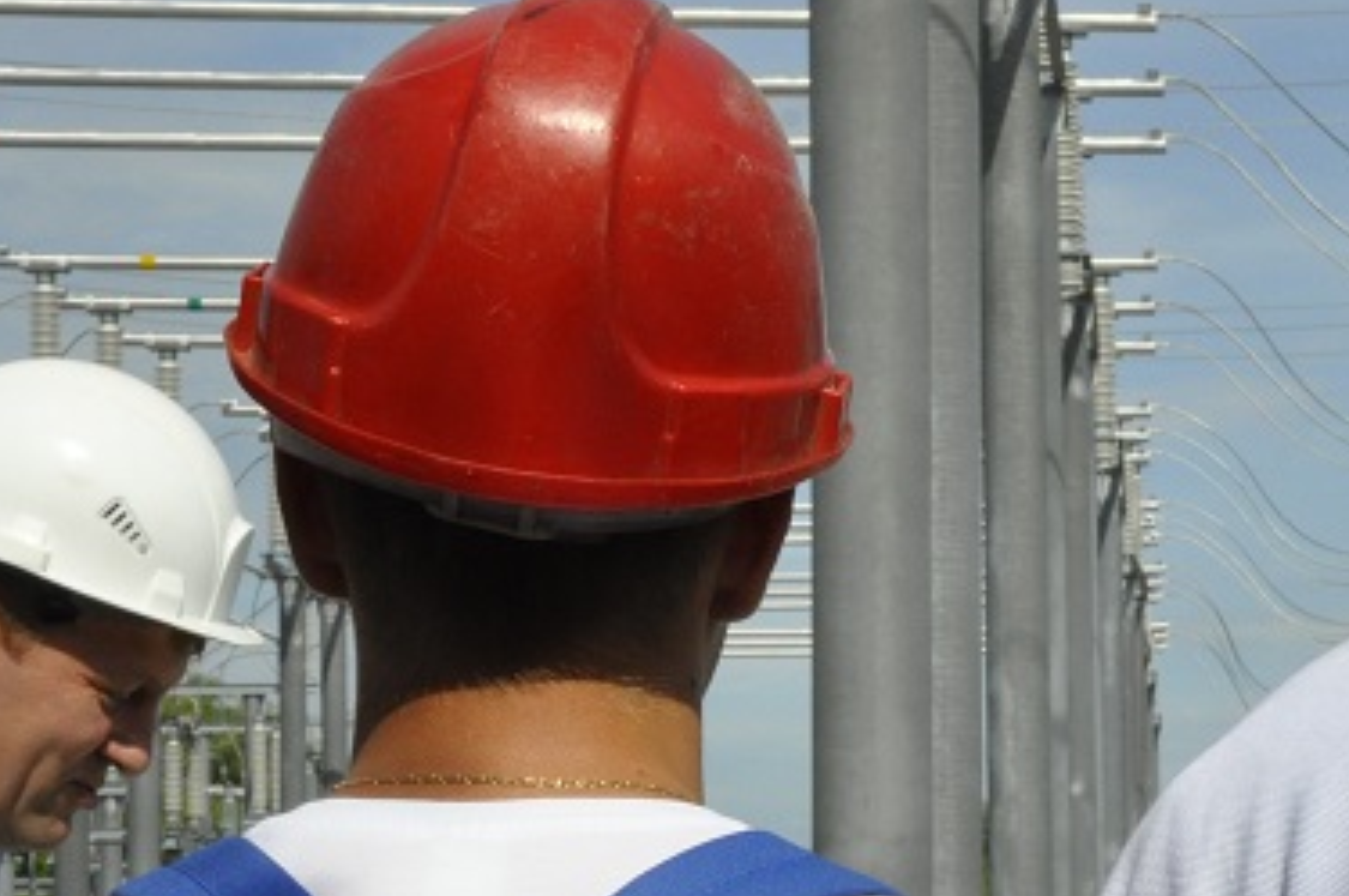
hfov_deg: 14.8
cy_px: 824
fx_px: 5090
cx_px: 1385
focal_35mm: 136
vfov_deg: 10.0
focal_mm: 34
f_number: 22
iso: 800
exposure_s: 1/500
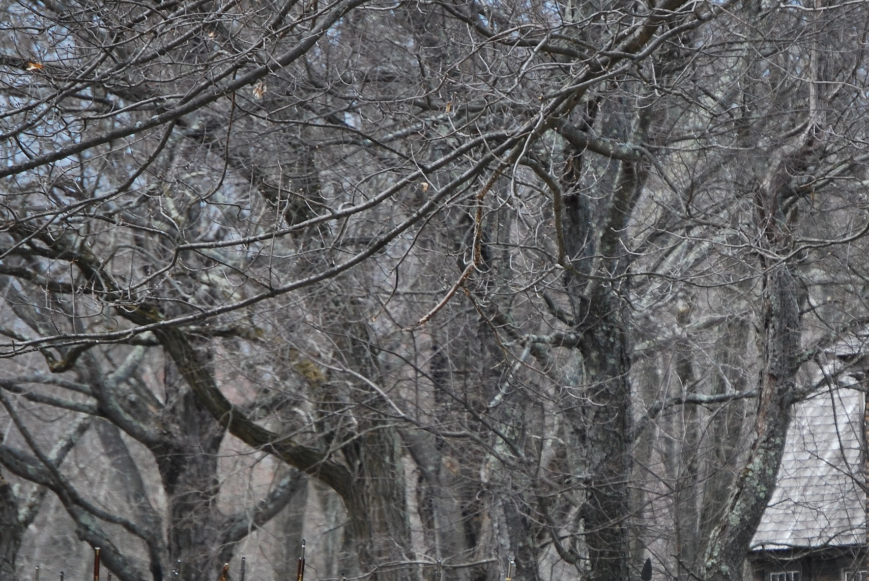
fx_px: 11917
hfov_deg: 4.2
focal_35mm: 493
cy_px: 545
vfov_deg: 2.8
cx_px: 651
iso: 200
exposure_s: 1/500
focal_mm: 145
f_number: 5.3
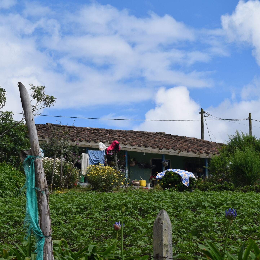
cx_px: 127
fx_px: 1060
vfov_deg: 14.0
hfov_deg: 14.0
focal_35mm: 125
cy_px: 152
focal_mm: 55
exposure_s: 1/400
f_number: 10
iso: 200
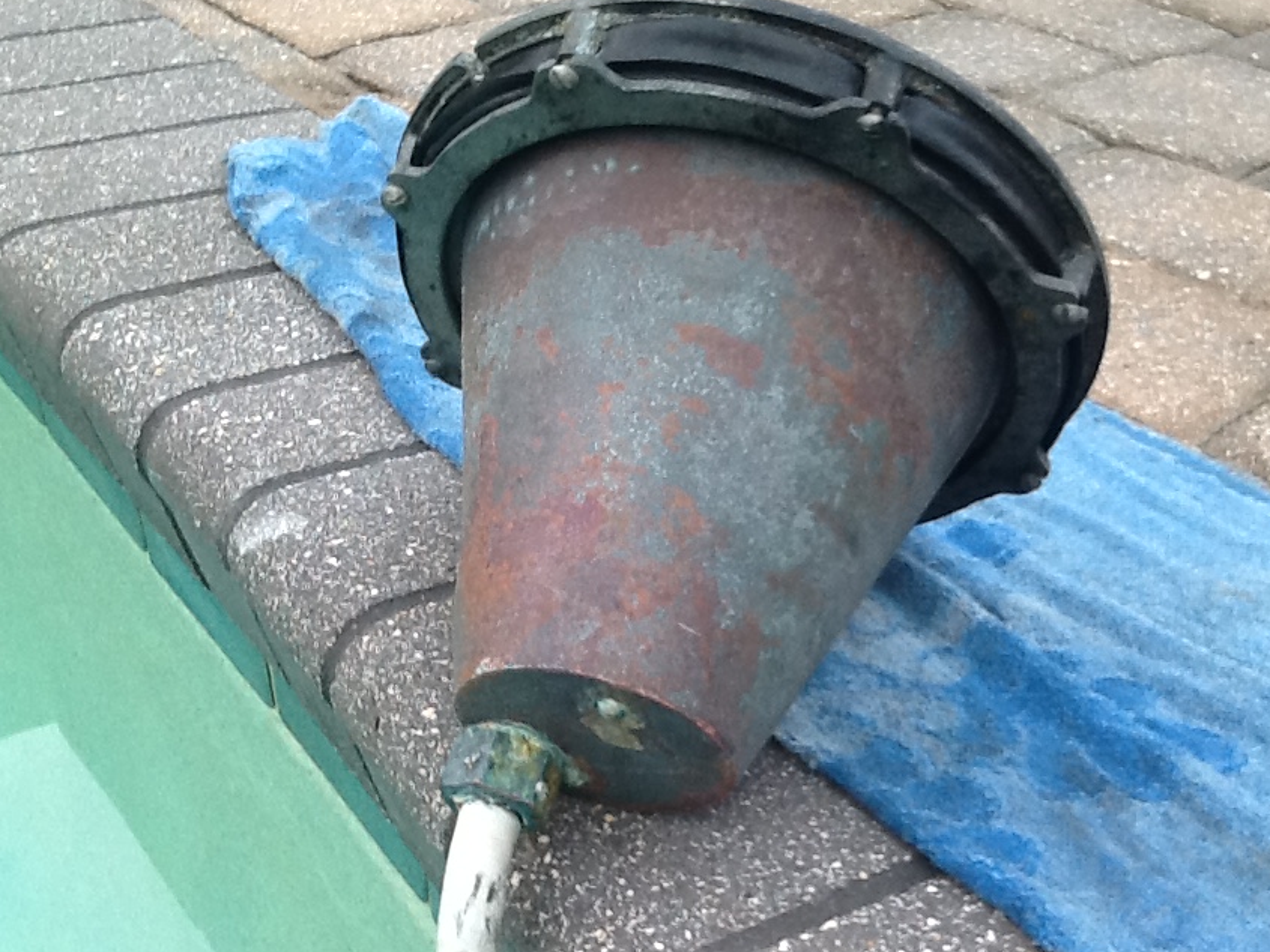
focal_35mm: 50
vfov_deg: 29.1
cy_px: 473
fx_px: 1835
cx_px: 637
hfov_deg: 38.2
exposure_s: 1/40
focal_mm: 2.03
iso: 50
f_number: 2.4
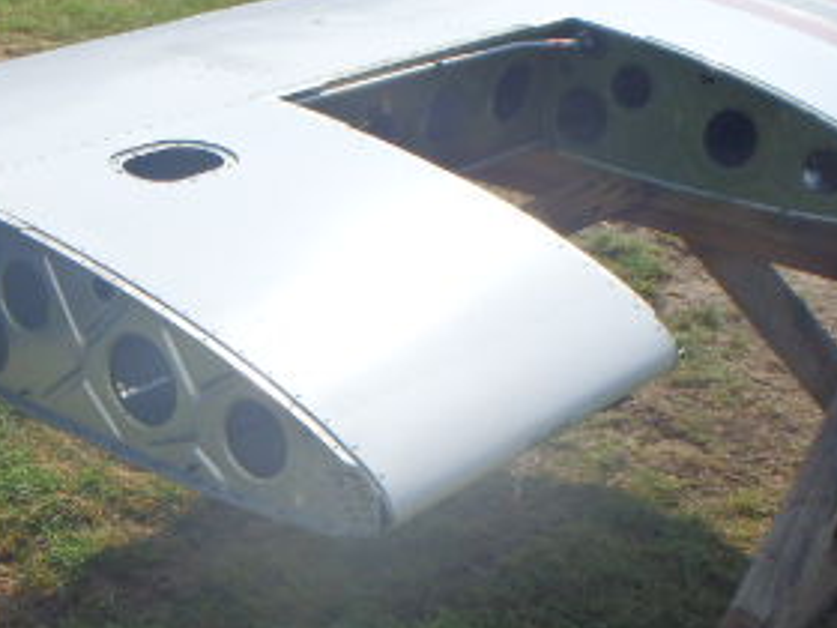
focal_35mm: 64
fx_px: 1547
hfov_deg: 29.5
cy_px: 586
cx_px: 152
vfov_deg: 22.3
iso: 125
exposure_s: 1/160
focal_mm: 5
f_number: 11
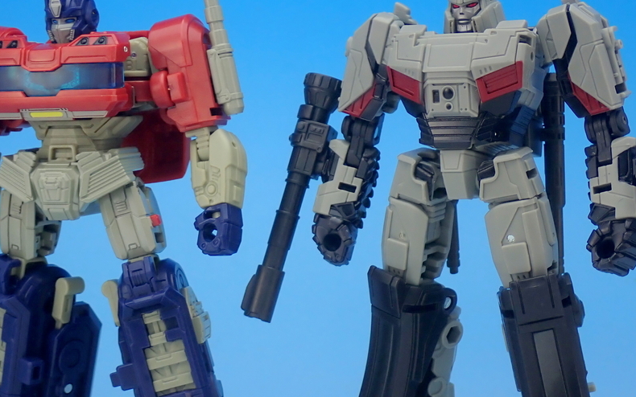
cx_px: 286
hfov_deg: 22.5
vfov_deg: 14.2
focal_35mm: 92
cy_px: 252
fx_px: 1595
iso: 100
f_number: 3.8
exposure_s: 1/25
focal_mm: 11.88
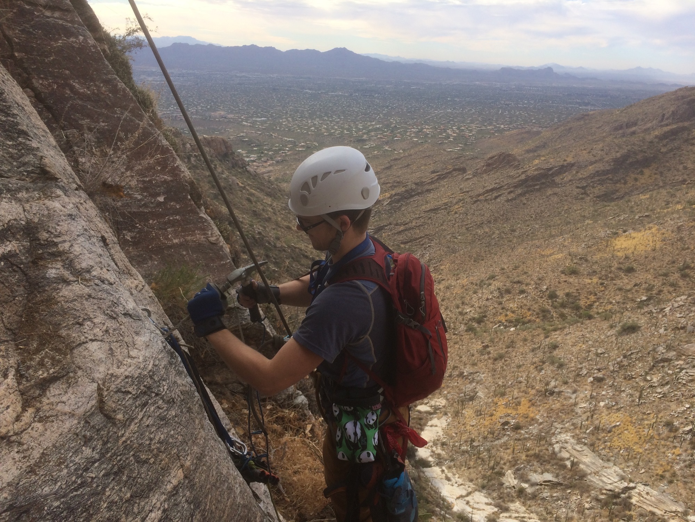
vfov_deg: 48.2
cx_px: 348
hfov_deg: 61.7
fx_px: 582
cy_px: 261
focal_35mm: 29
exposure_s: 1/1026
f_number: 2.2
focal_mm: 4.15
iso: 32
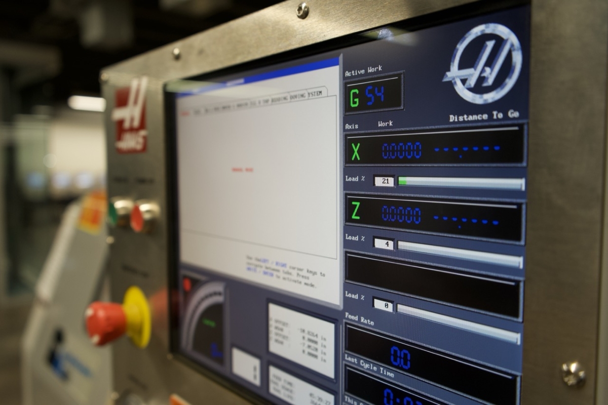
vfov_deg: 45.0
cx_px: 304
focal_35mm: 29
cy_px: 202
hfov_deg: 63.7
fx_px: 490
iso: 800
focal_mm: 29
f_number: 4
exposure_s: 1/160
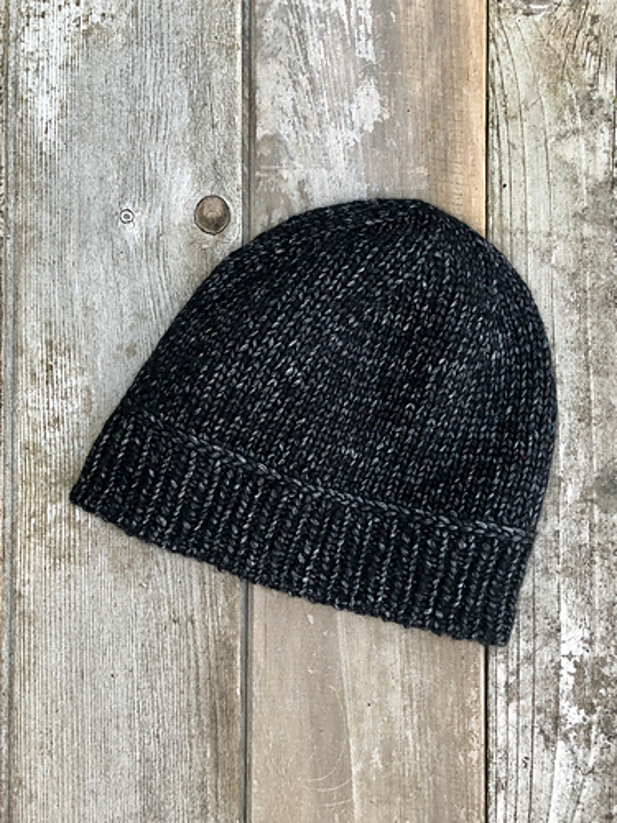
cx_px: 308
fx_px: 665
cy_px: 412
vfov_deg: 63.4
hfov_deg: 49.7
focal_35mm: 28
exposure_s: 1/15
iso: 40
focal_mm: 3.99
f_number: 1.8
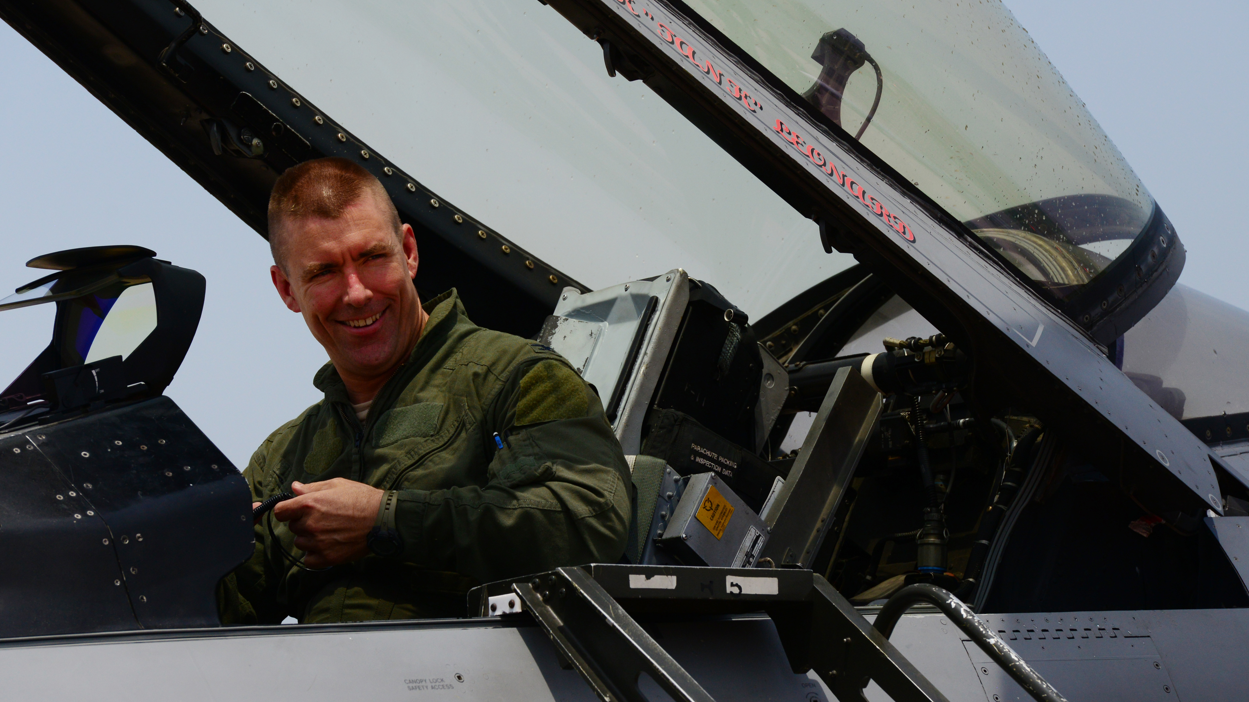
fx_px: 8180
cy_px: 357
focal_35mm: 247
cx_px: 633
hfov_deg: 8.7
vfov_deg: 4.9
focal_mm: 200
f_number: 8
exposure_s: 1/4000
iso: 800
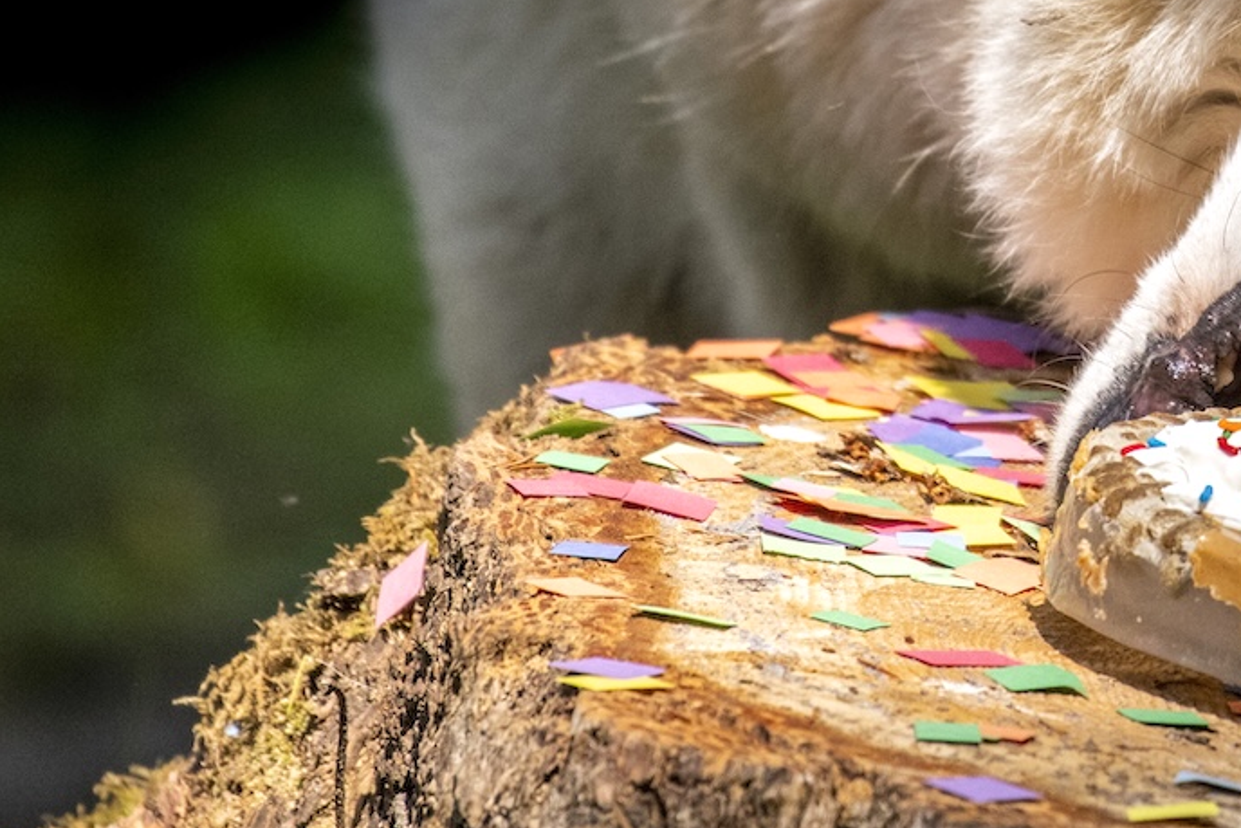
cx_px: 1454
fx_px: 38063
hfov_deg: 1.9
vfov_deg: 1.2
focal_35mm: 1104
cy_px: -59
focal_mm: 380
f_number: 5.6
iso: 1600
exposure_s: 1/1600
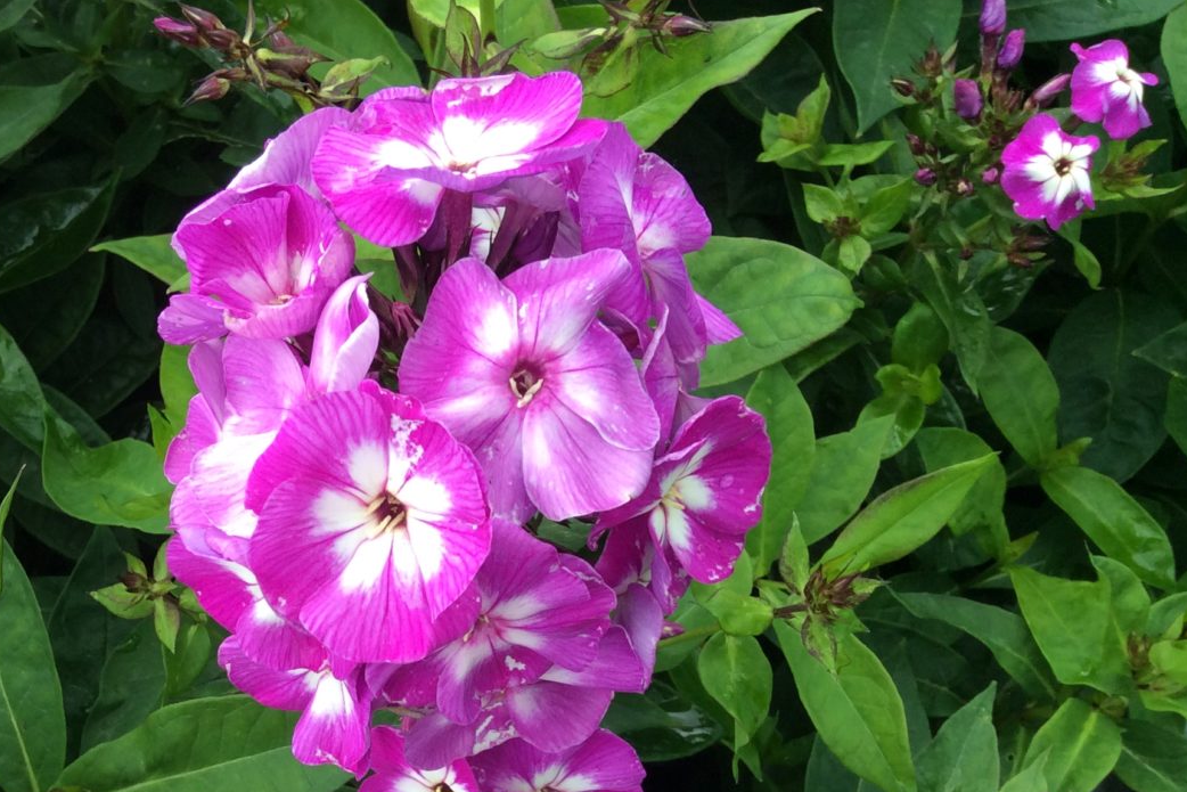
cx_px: 336
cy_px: 630
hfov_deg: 38.8
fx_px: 1649
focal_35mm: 50
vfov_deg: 26.5
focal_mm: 3.3
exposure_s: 1/181
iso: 32
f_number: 2.4
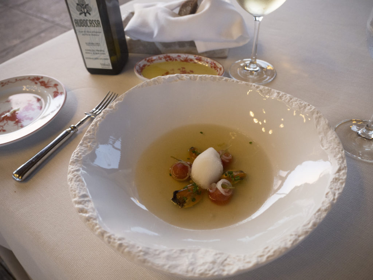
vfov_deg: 49.7
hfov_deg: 63.4
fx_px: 302
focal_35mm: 28
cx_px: 186
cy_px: 140
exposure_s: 1/50
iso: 1600
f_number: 3.5
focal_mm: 14
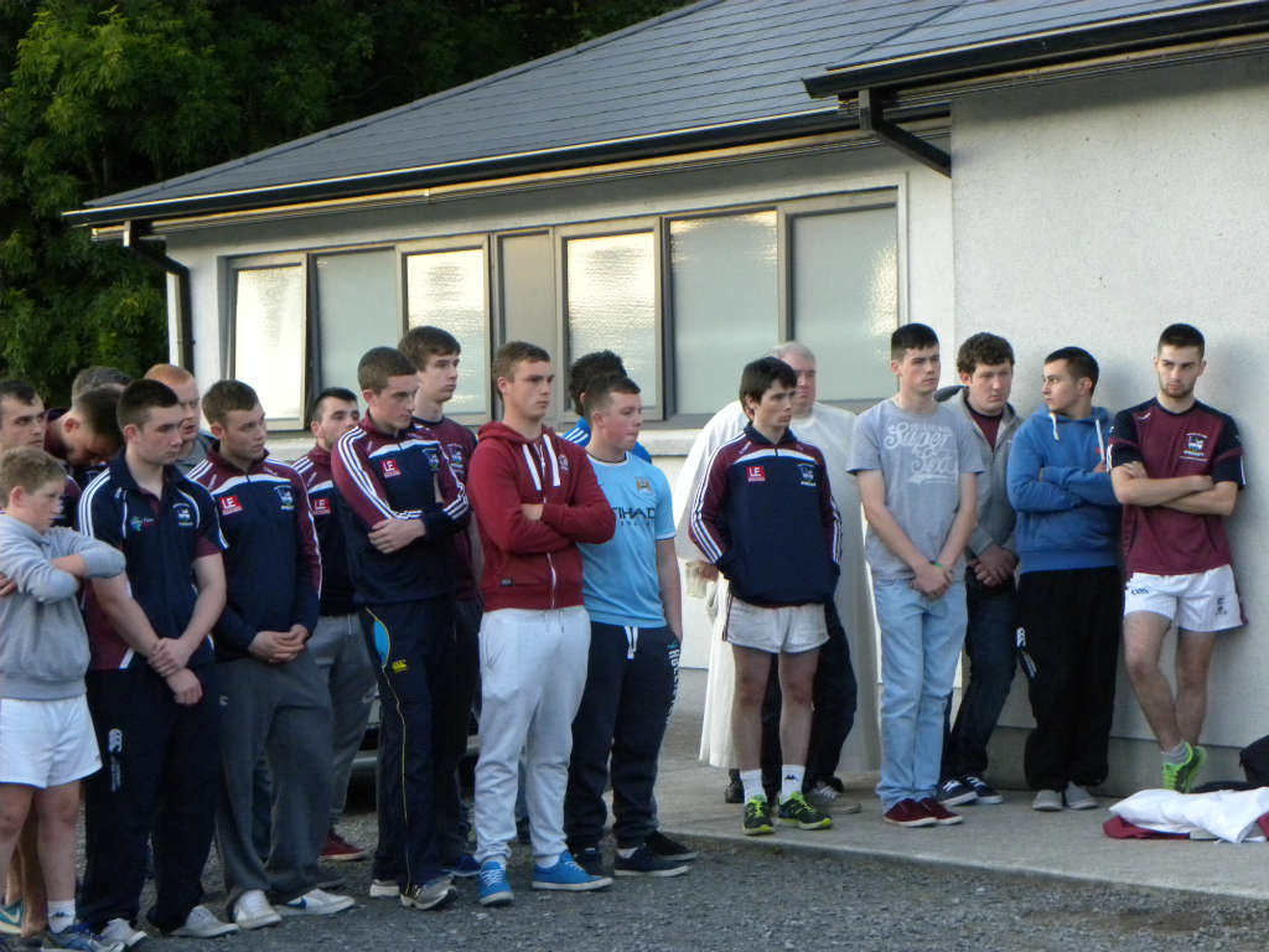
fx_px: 3483
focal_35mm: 95
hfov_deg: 20.7
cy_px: 476
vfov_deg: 15.6
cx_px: 634
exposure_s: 1/88.1
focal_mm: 16.9
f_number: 4
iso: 400
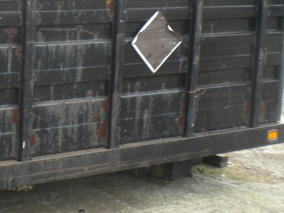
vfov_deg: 17.6
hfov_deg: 22.7
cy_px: 94
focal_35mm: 84
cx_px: 23
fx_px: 689
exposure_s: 1/222
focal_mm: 6.3
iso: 113
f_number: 4.6
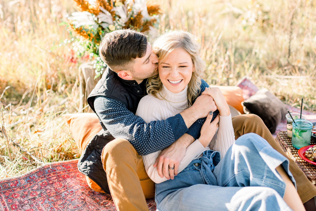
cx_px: 158
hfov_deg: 54.4
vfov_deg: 37.8
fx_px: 307
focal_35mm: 35
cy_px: 106
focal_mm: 35
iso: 250
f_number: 2.2
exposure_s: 1/2500
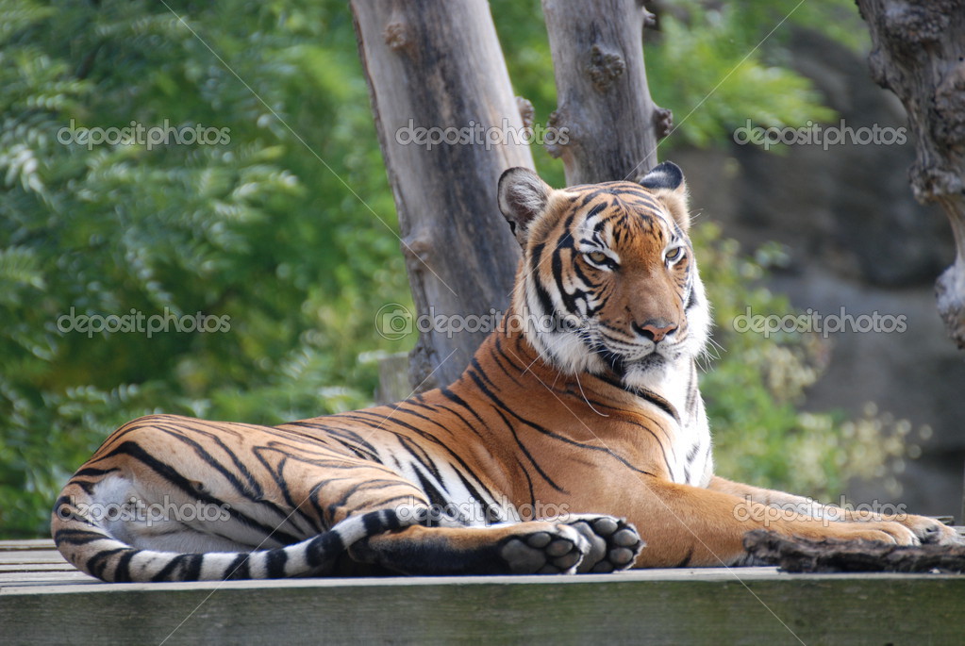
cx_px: 482
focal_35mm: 450
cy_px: 323
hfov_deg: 4.6
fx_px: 12078
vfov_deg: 3.1
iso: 320
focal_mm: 300
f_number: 5.6
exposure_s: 1/250
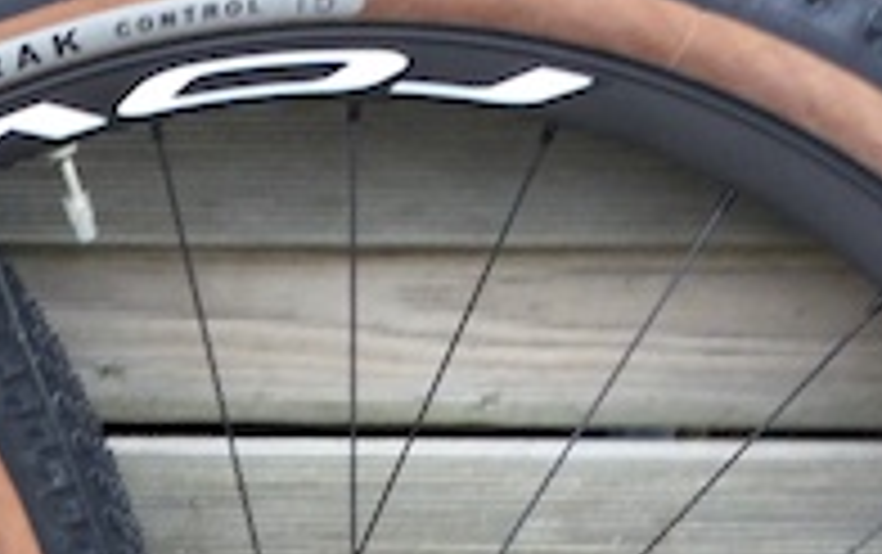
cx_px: -126
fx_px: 3225
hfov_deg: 15.1
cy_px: 842
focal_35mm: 134
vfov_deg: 9.5
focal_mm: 3.3
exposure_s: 1/100
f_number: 2.4
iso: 25
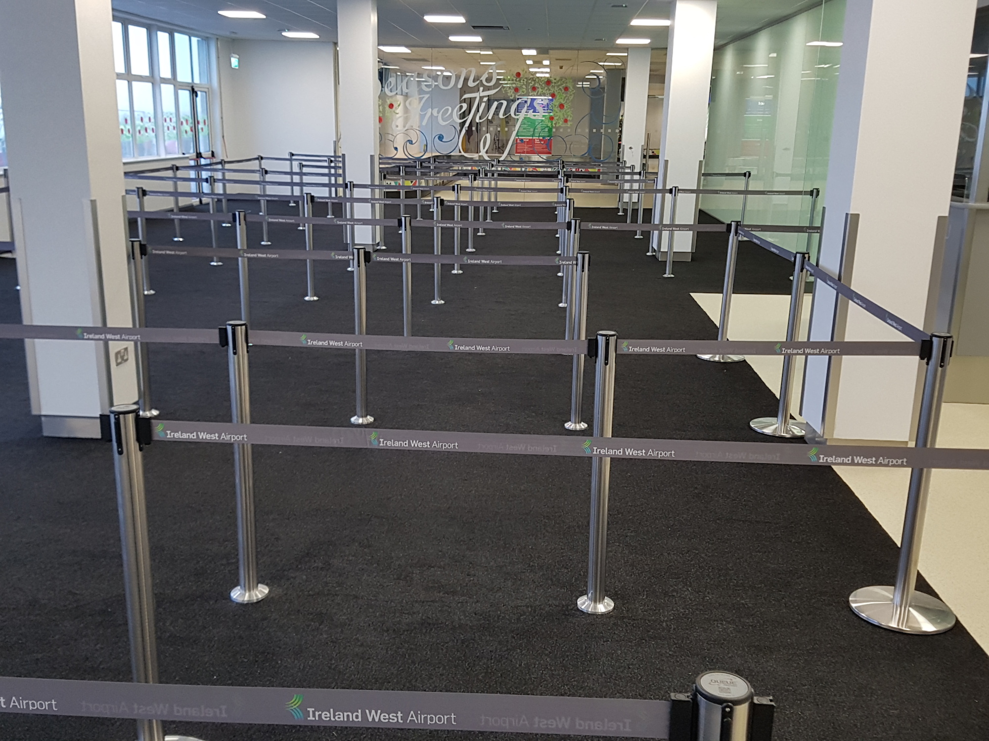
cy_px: 370
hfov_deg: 67.3
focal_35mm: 26
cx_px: 494
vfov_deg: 53.1
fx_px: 743
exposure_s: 1/50
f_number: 1.7
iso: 100
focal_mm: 4.2
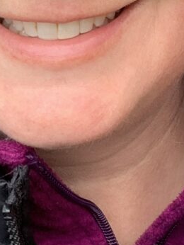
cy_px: 33
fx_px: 1005
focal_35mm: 142
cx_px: 141
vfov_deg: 13.8
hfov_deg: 10.4
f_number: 2.2
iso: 32
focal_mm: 2.87
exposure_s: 1/121
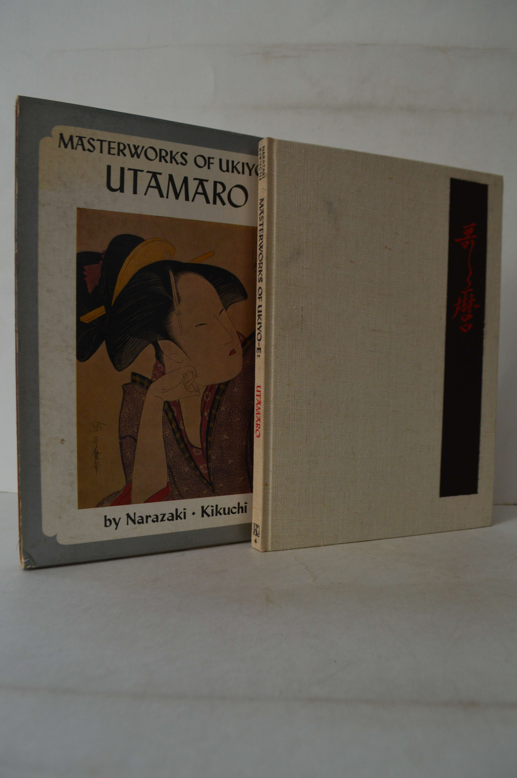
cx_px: 258
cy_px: 389
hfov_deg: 47.8
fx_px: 583
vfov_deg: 67.4
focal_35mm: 27
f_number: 6.3
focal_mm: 18
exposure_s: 1/20
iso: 400
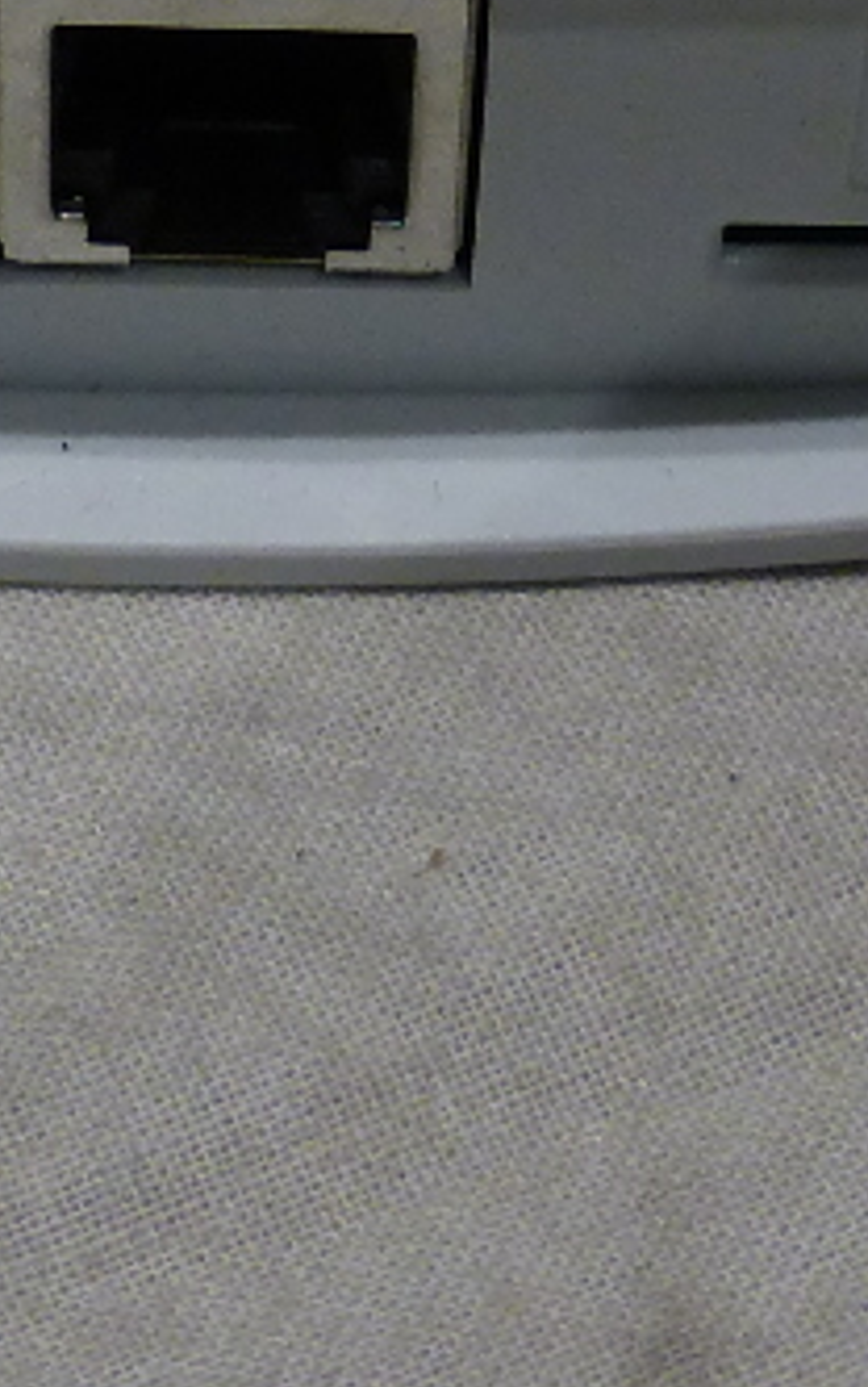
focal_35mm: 192
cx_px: 271
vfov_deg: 10.6
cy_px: -602
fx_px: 7255
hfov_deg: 6.8
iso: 200
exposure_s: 1/60
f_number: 2.8
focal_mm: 8.4
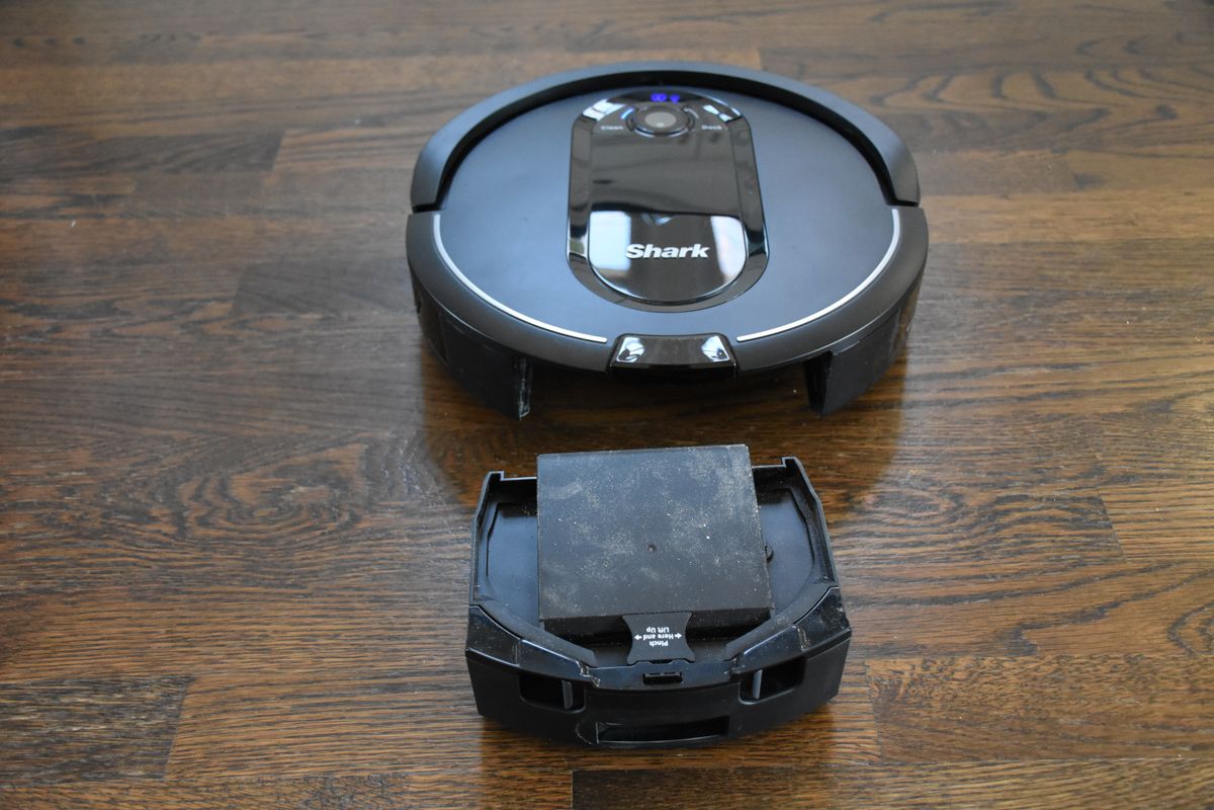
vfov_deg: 34.2
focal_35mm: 39
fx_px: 1315
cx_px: 607
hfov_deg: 49.6
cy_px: 405
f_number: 3.8
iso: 3200
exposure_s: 1/60
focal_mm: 26
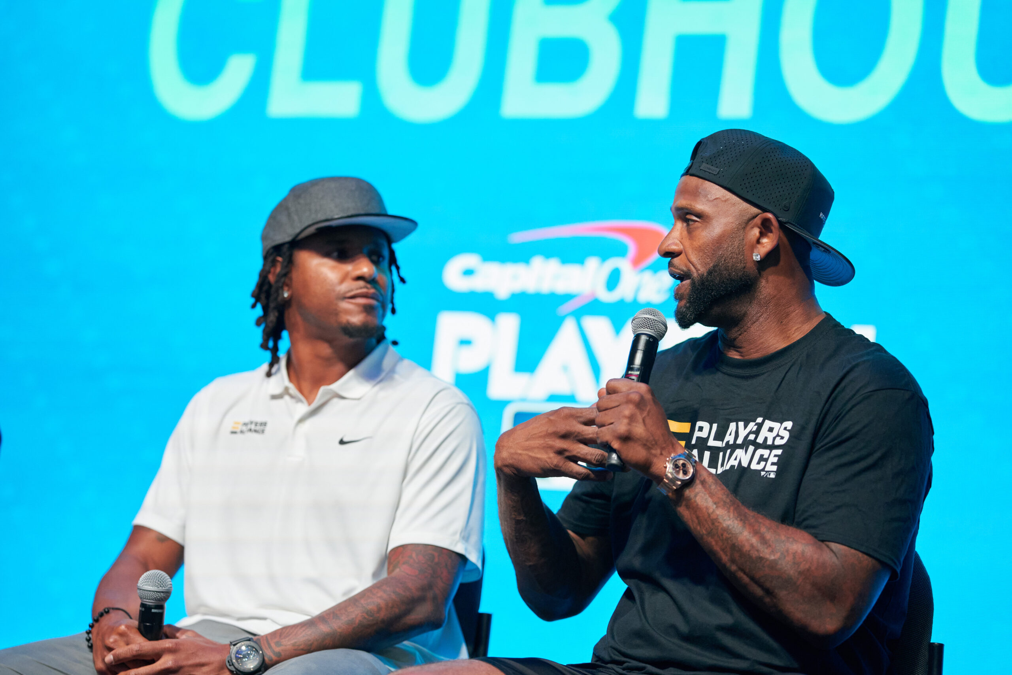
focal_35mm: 135
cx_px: 506
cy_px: 338
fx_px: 3795
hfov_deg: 15.2
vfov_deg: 10.2
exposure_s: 1/640
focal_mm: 135
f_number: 2.2
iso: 3200
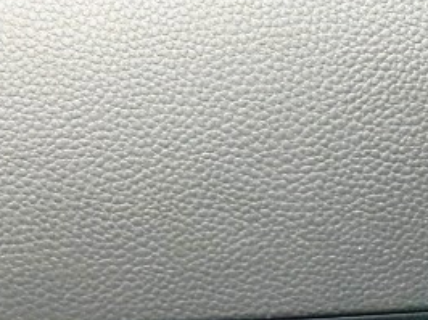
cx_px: 518
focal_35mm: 185
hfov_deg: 10.5
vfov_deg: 8.0
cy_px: 360
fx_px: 2285
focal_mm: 6.86
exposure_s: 1/30
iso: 640
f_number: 1.78
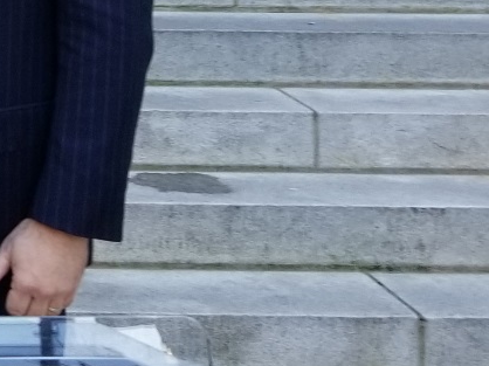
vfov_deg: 12.6
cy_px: -167
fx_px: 1581
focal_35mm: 112
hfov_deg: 15.7
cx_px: -311
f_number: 1.7
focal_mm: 4.25
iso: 50
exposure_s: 1/154
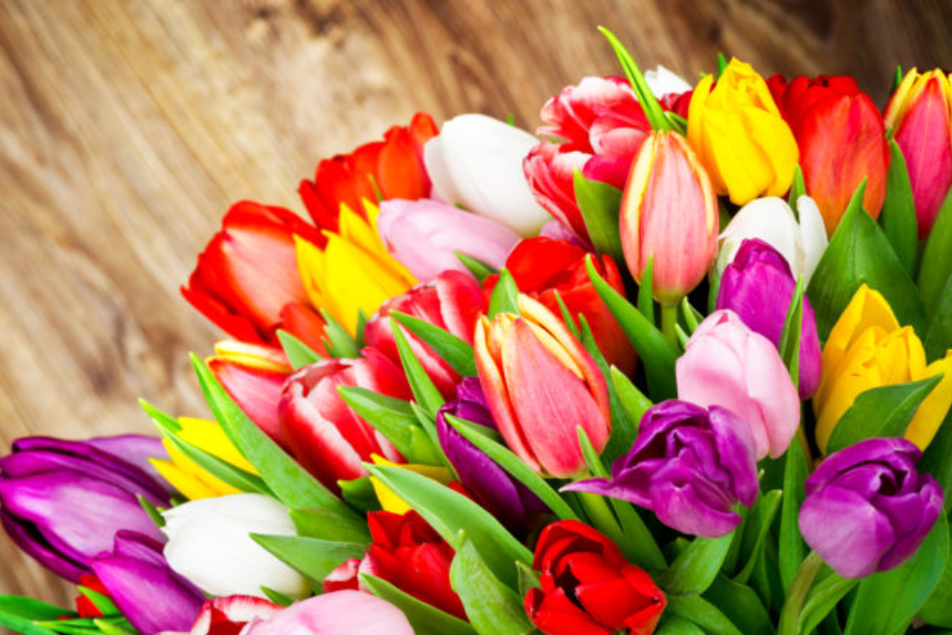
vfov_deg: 11.8
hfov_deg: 17.6
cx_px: 403
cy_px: 357
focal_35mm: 116
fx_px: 3067
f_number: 14
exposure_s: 1/160
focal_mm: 100
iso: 50
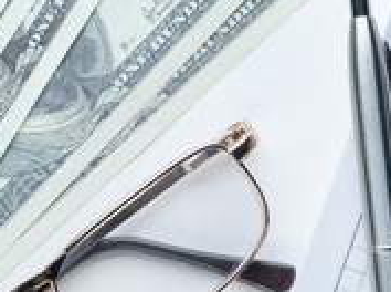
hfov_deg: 8.1
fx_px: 2750
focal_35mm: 244
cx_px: 309
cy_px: 201
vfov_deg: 6.1
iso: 200
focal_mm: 55
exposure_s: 1/160
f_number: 16
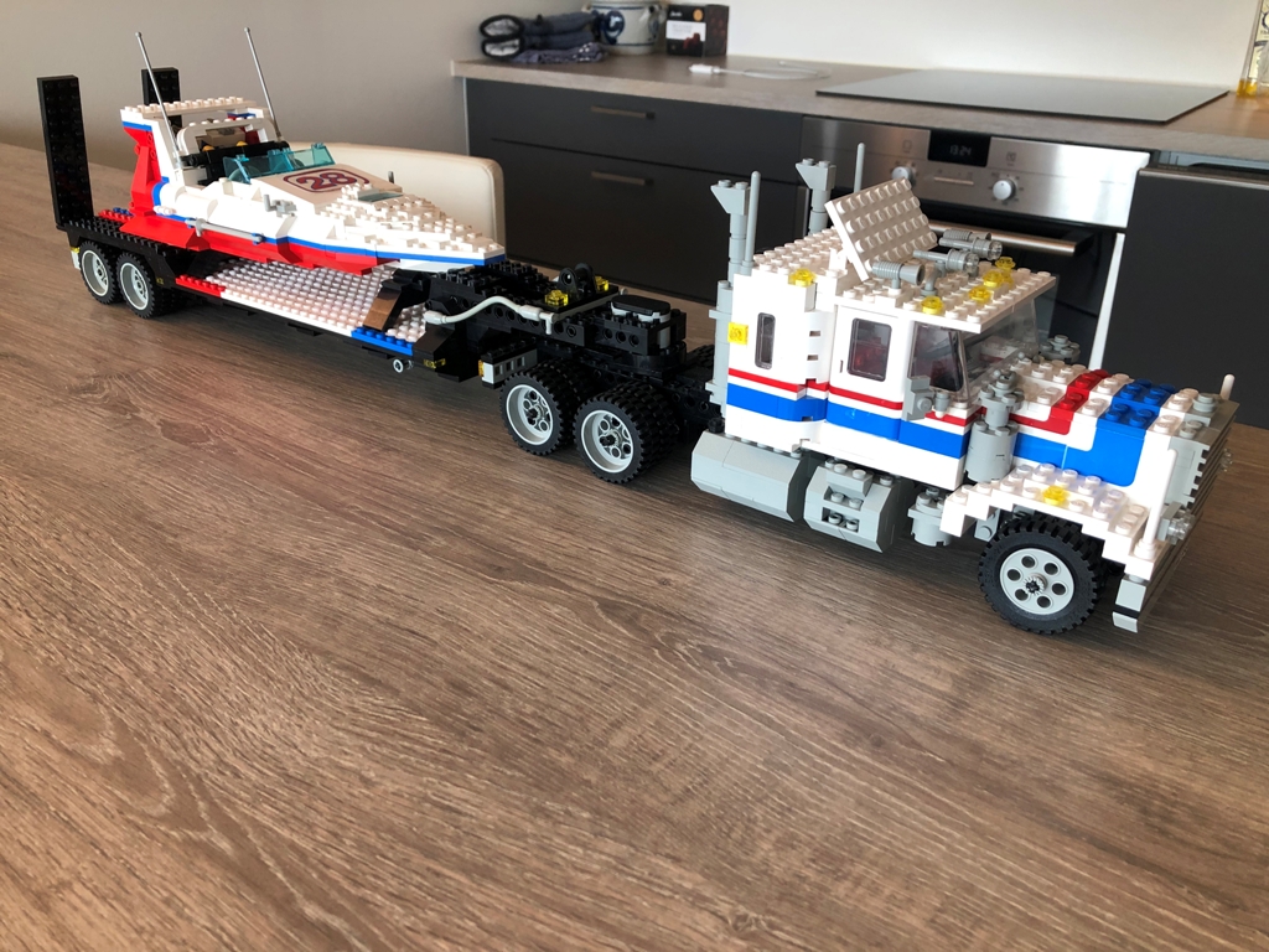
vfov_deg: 49.7
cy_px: 476
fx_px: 1026
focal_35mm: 28
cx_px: 634
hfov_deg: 63.4
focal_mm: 3.99
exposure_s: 1/33
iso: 32
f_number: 1.8
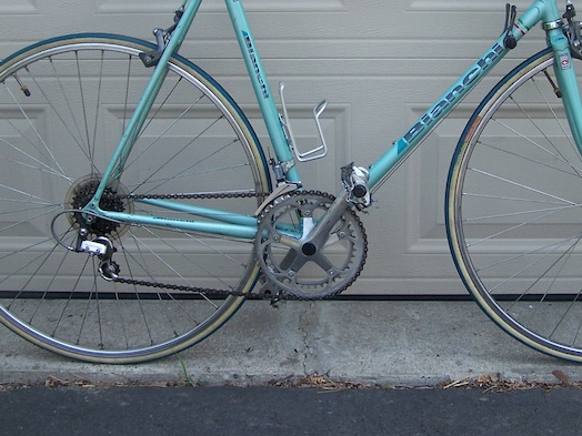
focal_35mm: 58
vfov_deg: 25.0
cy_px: 114
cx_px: 378
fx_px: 975
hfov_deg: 33.0
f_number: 2.8
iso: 80
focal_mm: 6.3
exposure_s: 1/320
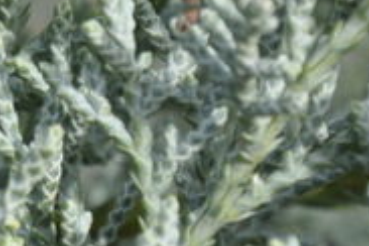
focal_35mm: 880
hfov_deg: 2.3
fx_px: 9017
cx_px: -311
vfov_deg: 1.6
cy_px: 89
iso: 200
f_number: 9
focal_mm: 105
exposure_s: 1/320
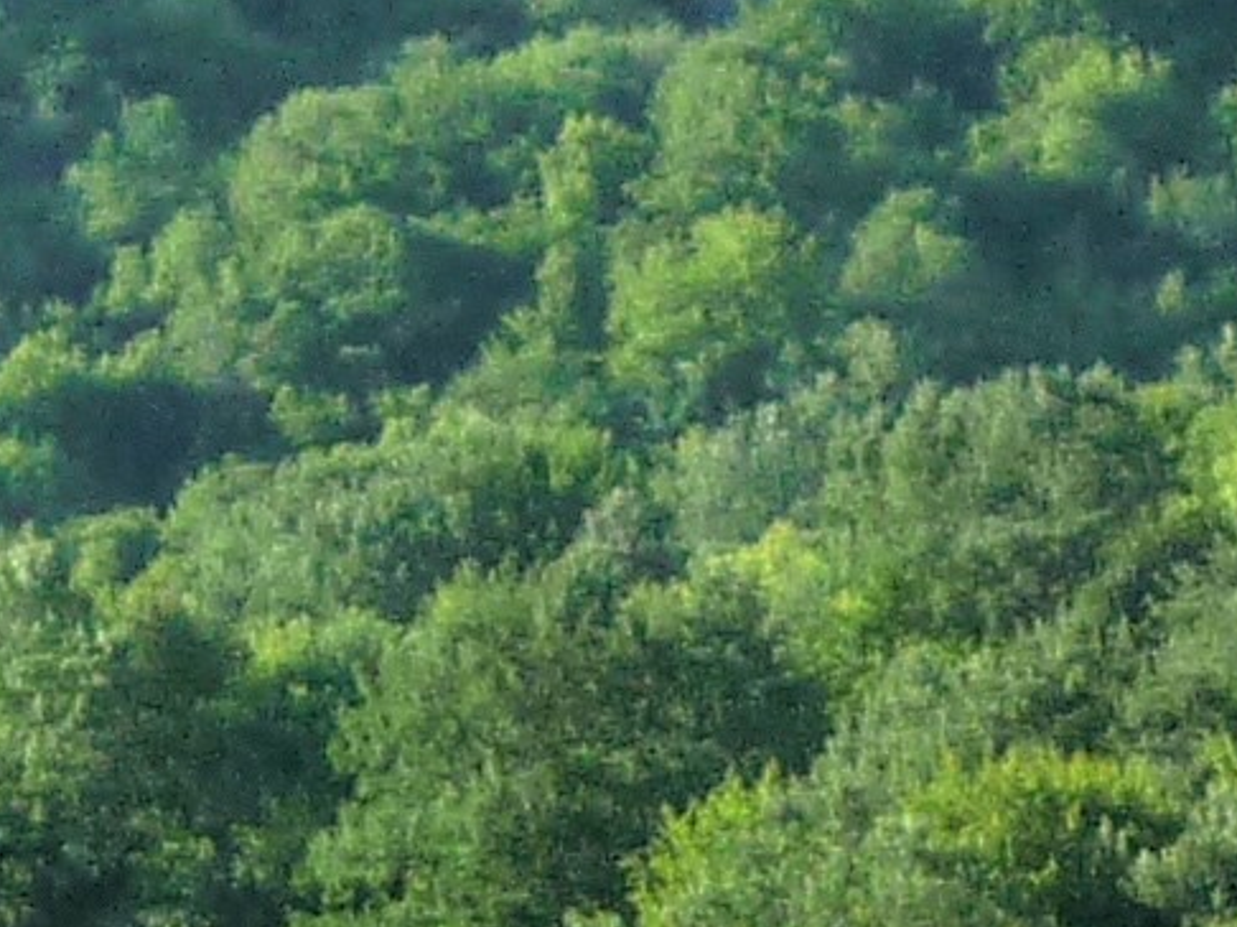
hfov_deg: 5.0
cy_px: 3033
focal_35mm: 398
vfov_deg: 3.6
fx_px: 14215
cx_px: 1560
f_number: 4.3
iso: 100
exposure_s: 1/320
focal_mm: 9.3
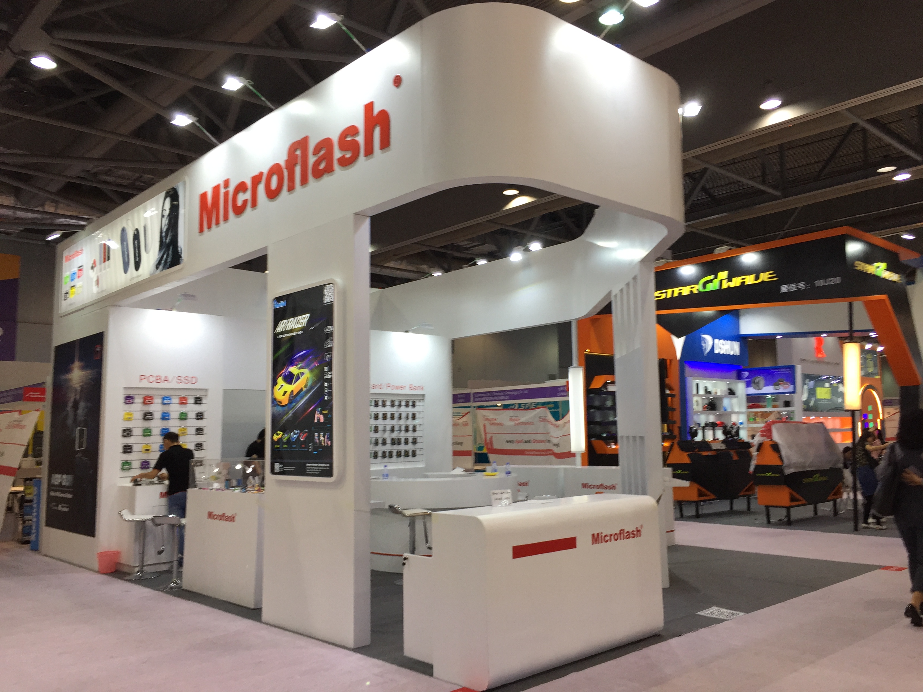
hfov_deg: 61.7
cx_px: 462
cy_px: 346
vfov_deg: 48.2
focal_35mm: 29
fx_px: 773
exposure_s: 1/100
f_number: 2.2
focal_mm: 4.15
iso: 50
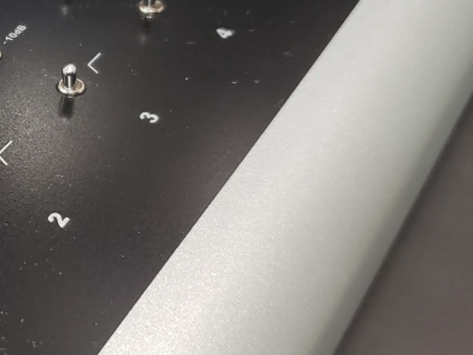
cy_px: 174
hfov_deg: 24.7
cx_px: -54
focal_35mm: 73
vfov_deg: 20.2
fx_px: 997
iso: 250
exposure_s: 1/40
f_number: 1.5
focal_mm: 4.3
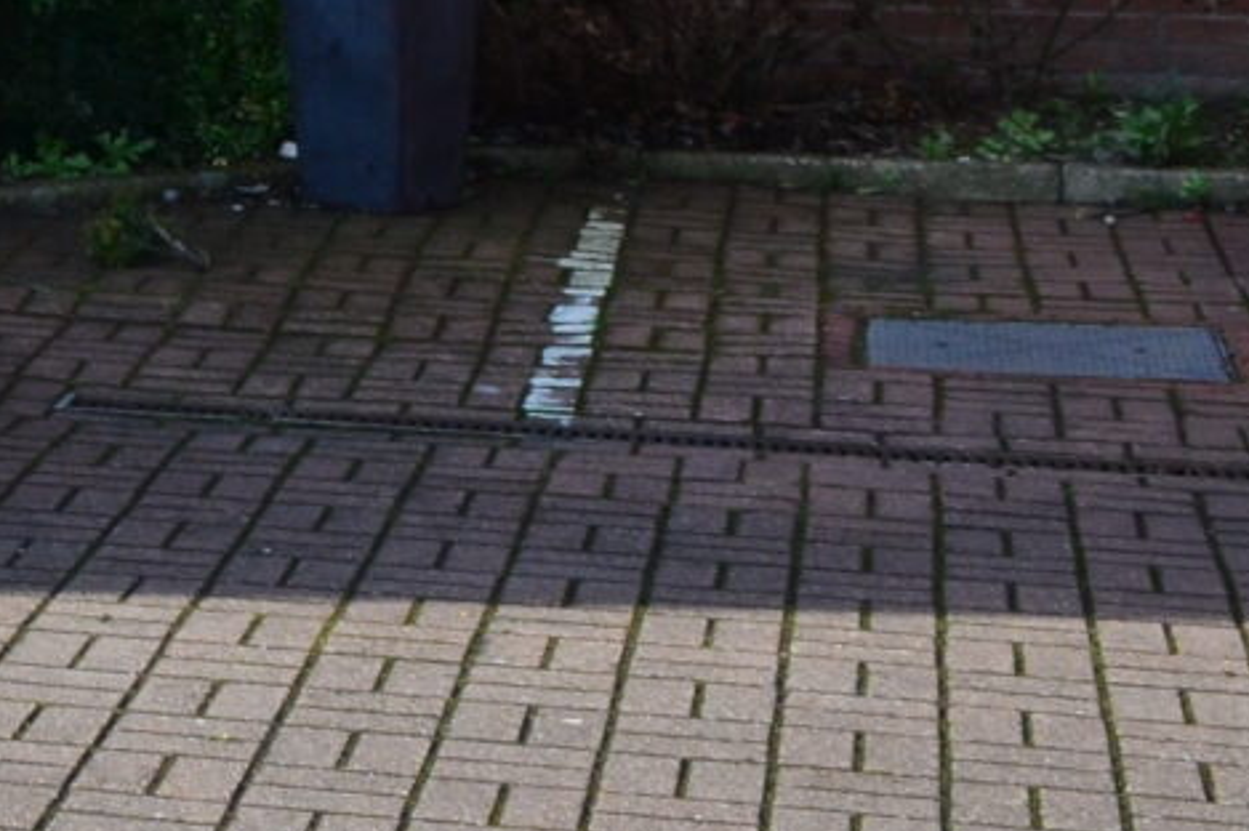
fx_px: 4091
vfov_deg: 10.9
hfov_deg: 15.1
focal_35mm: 118
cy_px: -638
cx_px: -991
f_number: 10
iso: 400
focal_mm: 18
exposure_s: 1/200
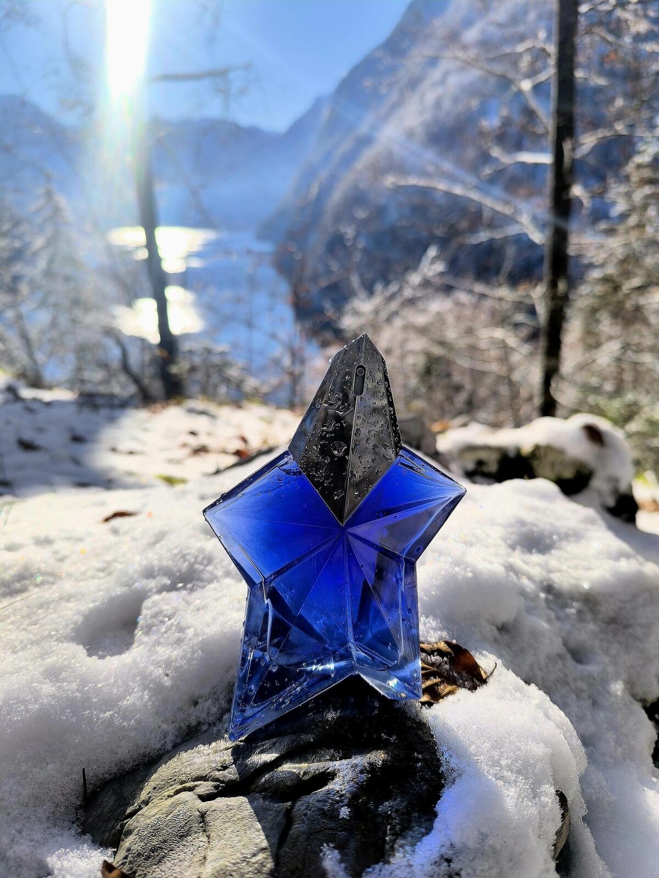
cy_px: 439
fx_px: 584
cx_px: 330
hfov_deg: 58.9
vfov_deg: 73.9
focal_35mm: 23
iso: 50
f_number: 1.65
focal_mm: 6.14
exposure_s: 1/1250
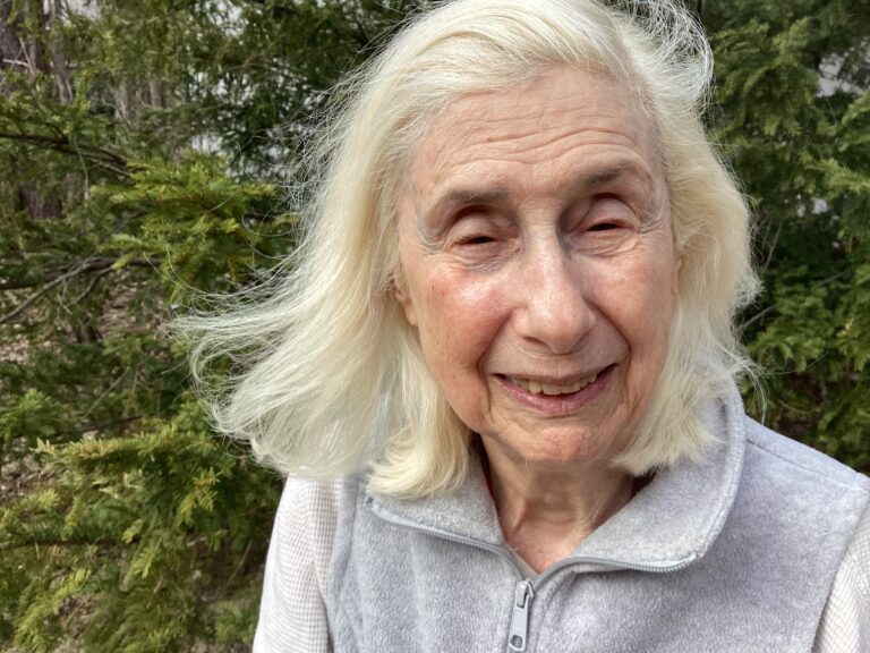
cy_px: 326
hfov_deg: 58.4
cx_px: 435
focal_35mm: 31
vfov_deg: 45.4
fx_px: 779
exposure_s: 1/405
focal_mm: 3.3
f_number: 2.4
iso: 25
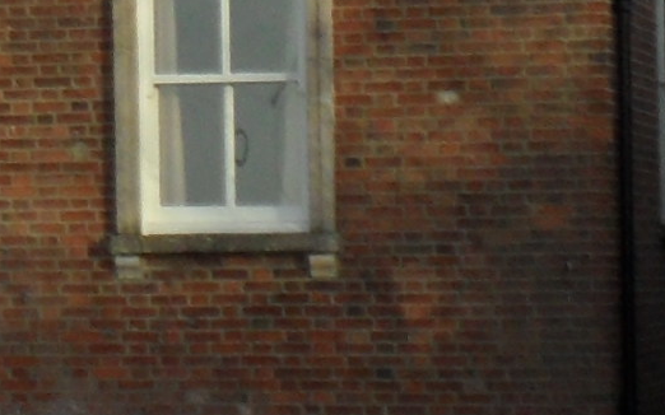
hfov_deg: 7.4
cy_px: -442
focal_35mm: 265
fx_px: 4802
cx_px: -962
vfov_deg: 4.9
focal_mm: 6.5
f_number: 3.6
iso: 80
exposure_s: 1/350
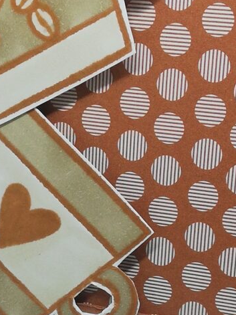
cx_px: 68
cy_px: 276
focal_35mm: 113
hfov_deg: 13.1
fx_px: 1028
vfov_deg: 17.2
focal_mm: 3.81
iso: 50
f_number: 2.2
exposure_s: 1/100
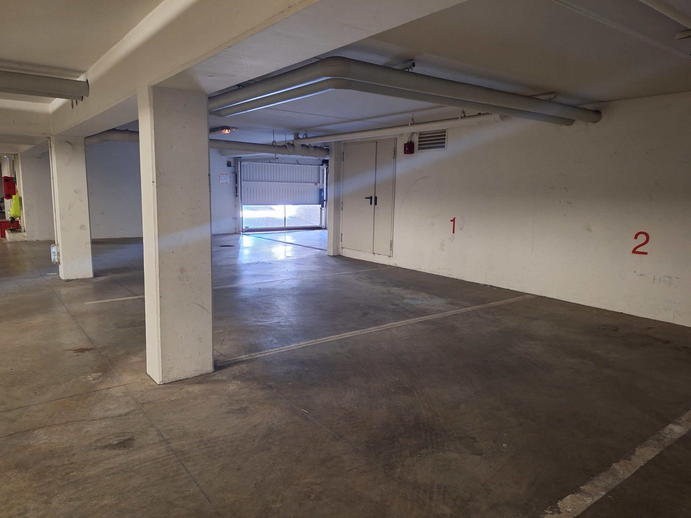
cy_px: 259
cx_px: 346
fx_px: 459
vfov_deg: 58.9
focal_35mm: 23
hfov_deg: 73.9
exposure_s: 1/25
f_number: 1.8
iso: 320
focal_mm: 5.54
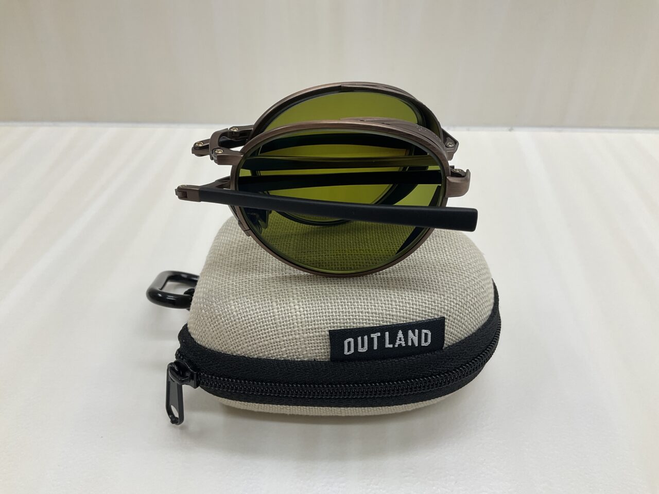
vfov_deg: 48.2
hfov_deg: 61.7
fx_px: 552
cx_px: 330
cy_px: 247
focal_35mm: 29
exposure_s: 1/100
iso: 32
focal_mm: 3
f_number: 1.8
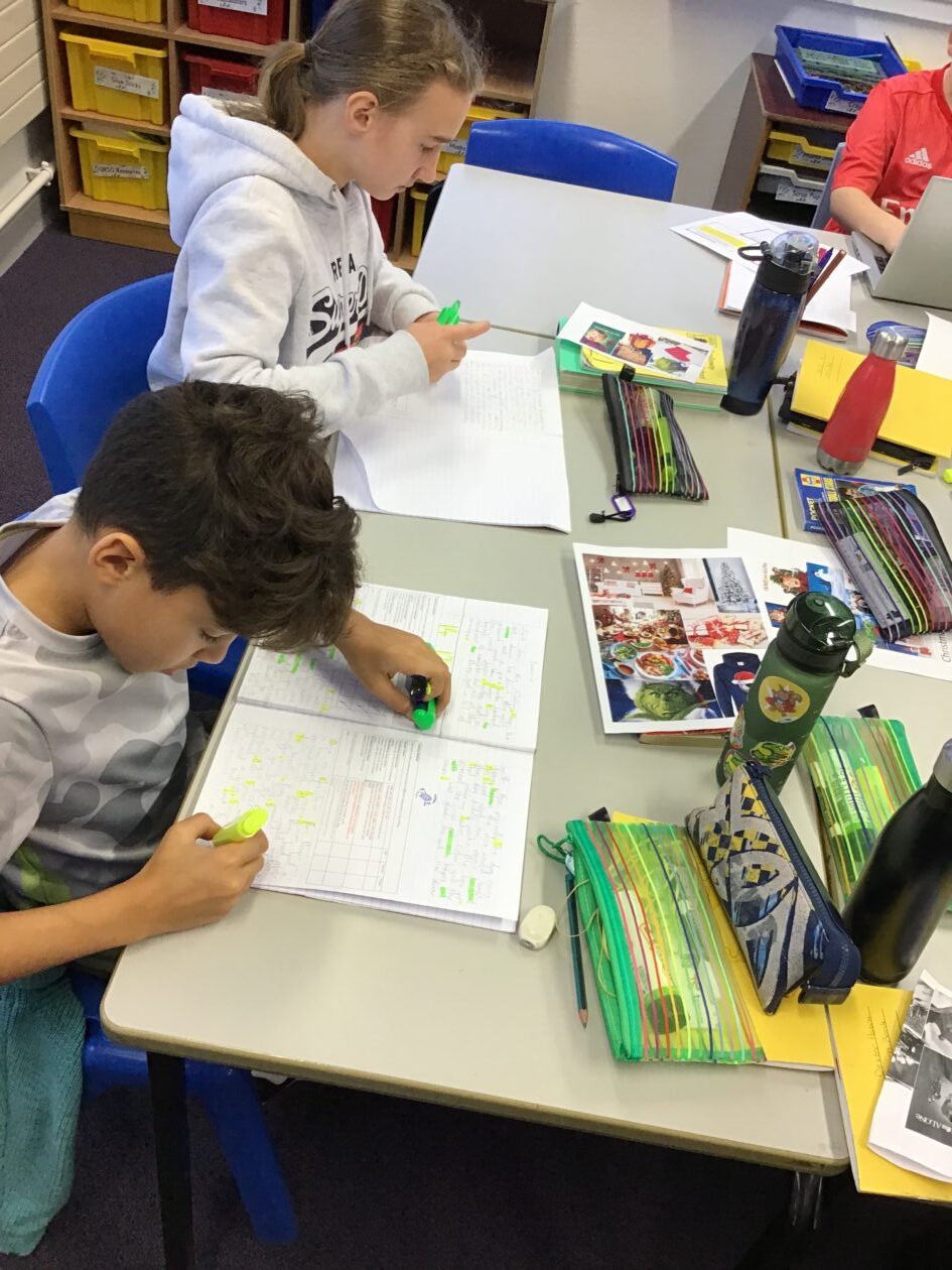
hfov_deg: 45.4
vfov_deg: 58.4
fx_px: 1137
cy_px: 635
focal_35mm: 31
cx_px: 476
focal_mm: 3.3
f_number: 2.4
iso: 40
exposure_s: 1/33
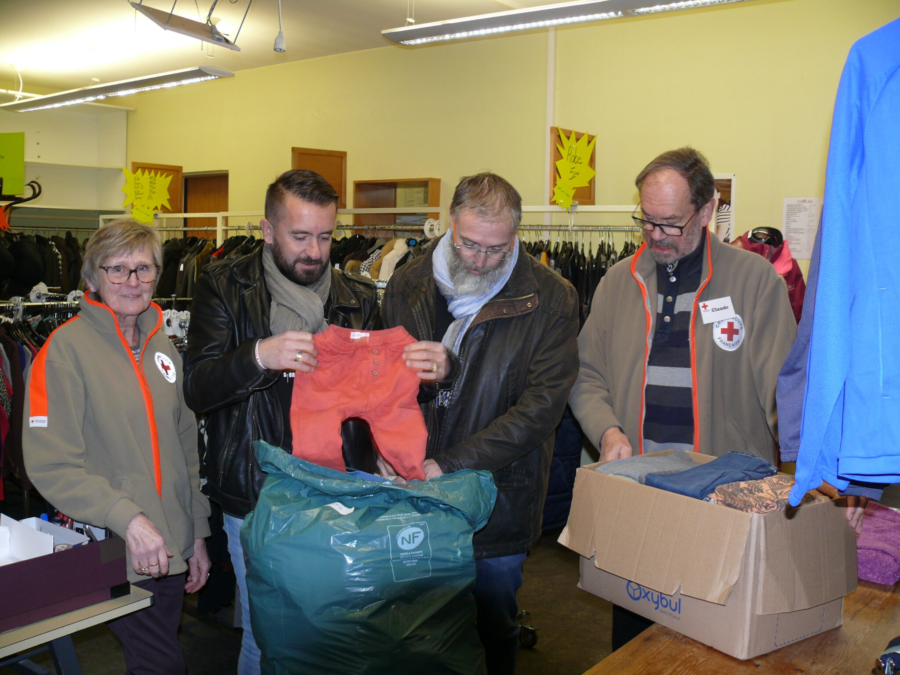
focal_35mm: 40
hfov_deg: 46.8
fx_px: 1040
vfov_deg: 36.0
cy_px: 338
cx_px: 450
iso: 100
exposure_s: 1/30
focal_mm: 8.4
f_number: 2.8
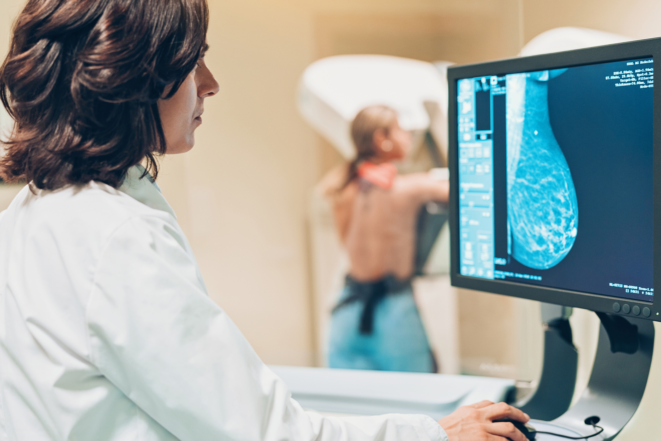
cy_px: 220
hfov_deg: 39.6
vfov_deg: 27.0
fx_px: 918
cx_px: 330
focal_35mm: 50
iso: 800
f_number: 2
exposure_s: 1/100
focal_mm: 50
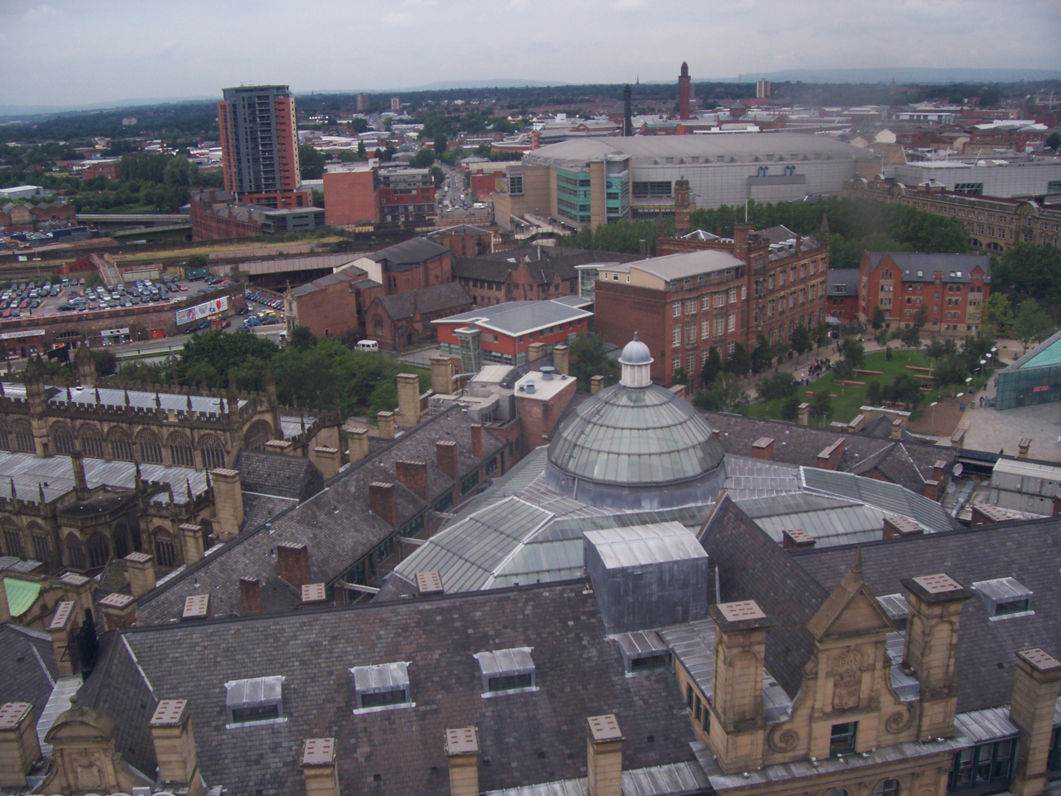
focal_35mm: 34
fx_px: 1042
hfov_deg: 54.0
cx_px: 530
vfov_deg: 41.8
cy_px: 398
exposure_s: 1/596
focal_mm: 5.6
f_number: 2.7
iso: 80
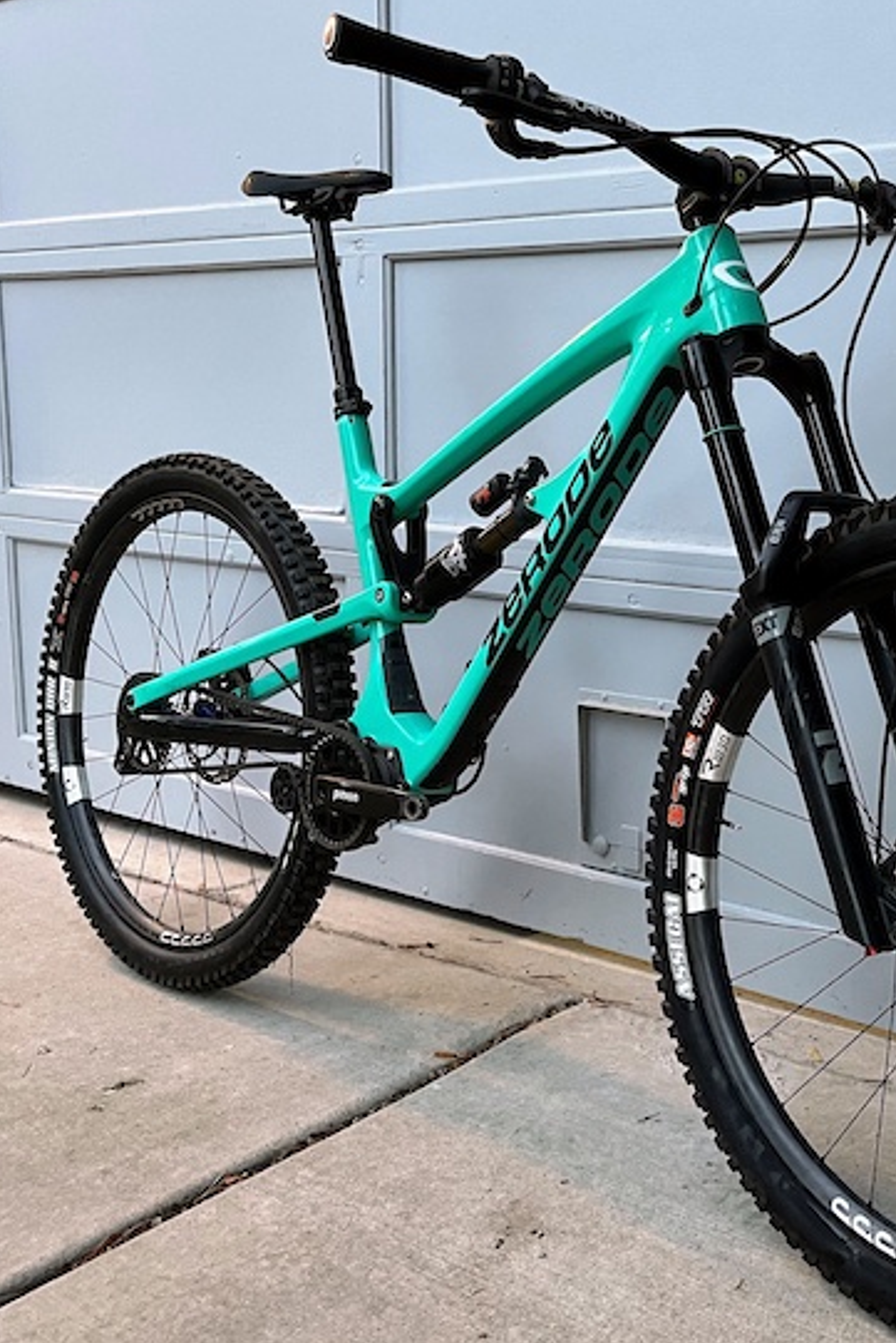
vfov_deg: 48.4
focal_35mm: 40
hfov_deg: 32.6
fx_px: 1492
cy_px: 712
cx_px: 707
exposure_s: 1/40
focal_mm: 5.1
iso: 400
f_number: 1.6
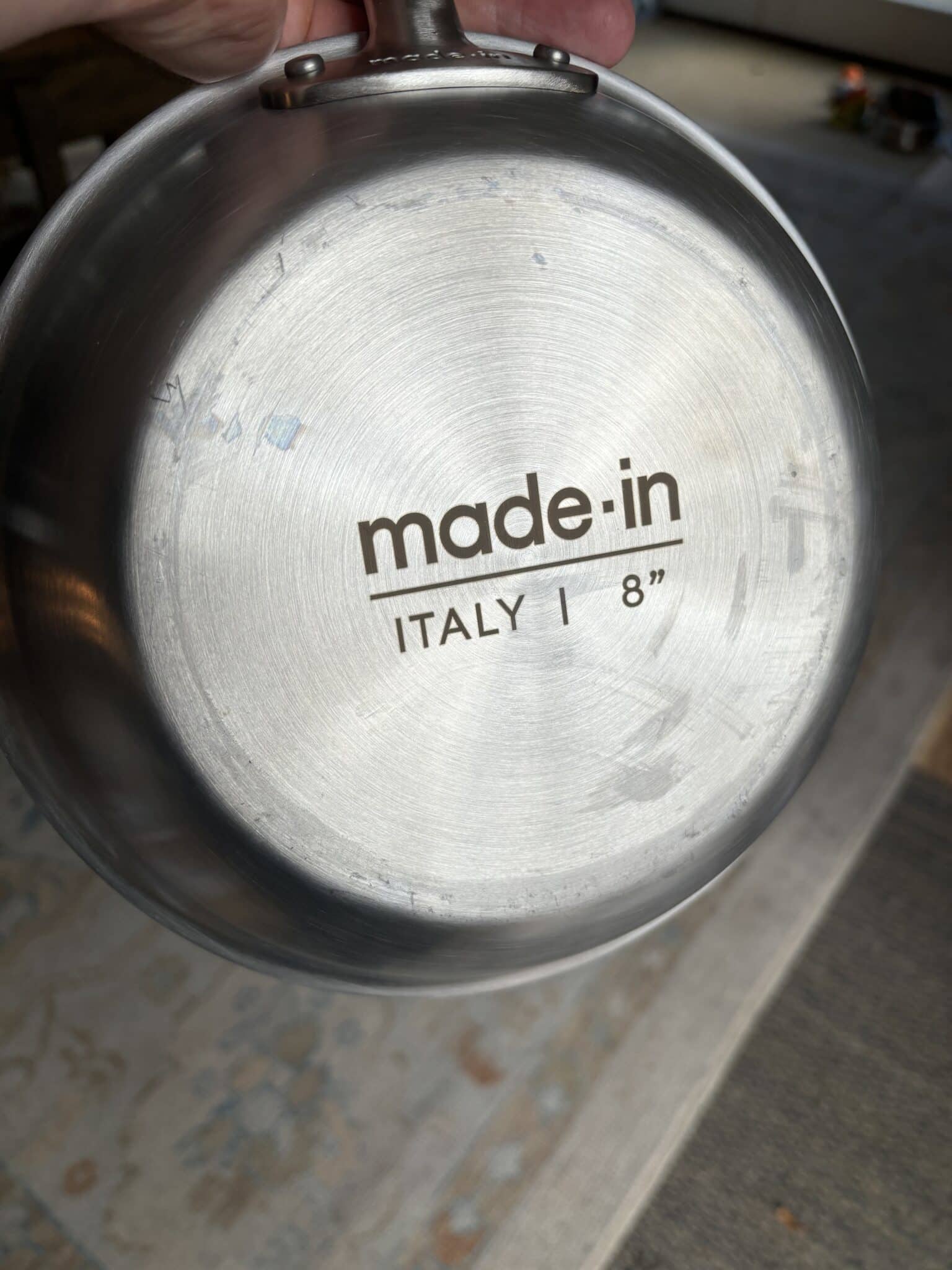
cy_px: 635
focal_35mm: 26
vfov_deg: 67.3
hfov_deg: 53.1
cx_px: 476
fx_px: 953
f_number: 1.6
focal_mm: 5.96
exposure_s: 1/281
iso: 50
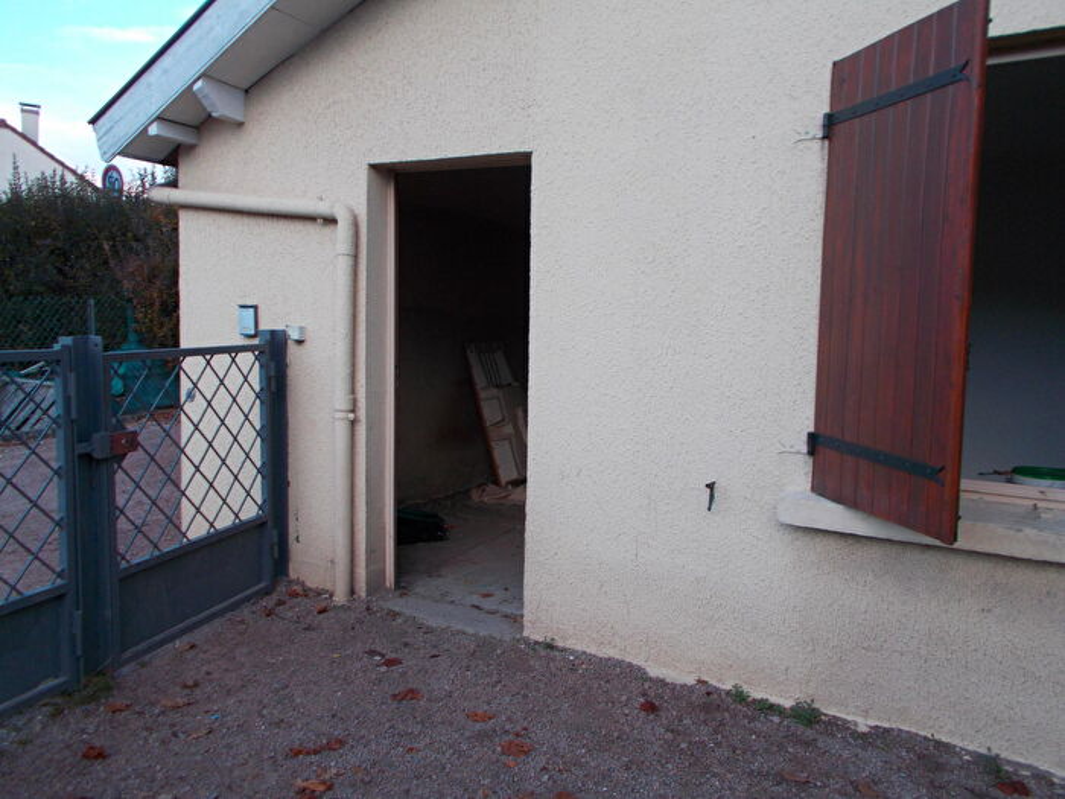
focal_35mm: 30
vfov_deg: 46.8
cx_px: 532
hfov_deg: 60.0
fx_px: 923
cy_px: 400
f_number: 3.4
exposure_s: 1/25
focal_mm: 5.3
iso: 100
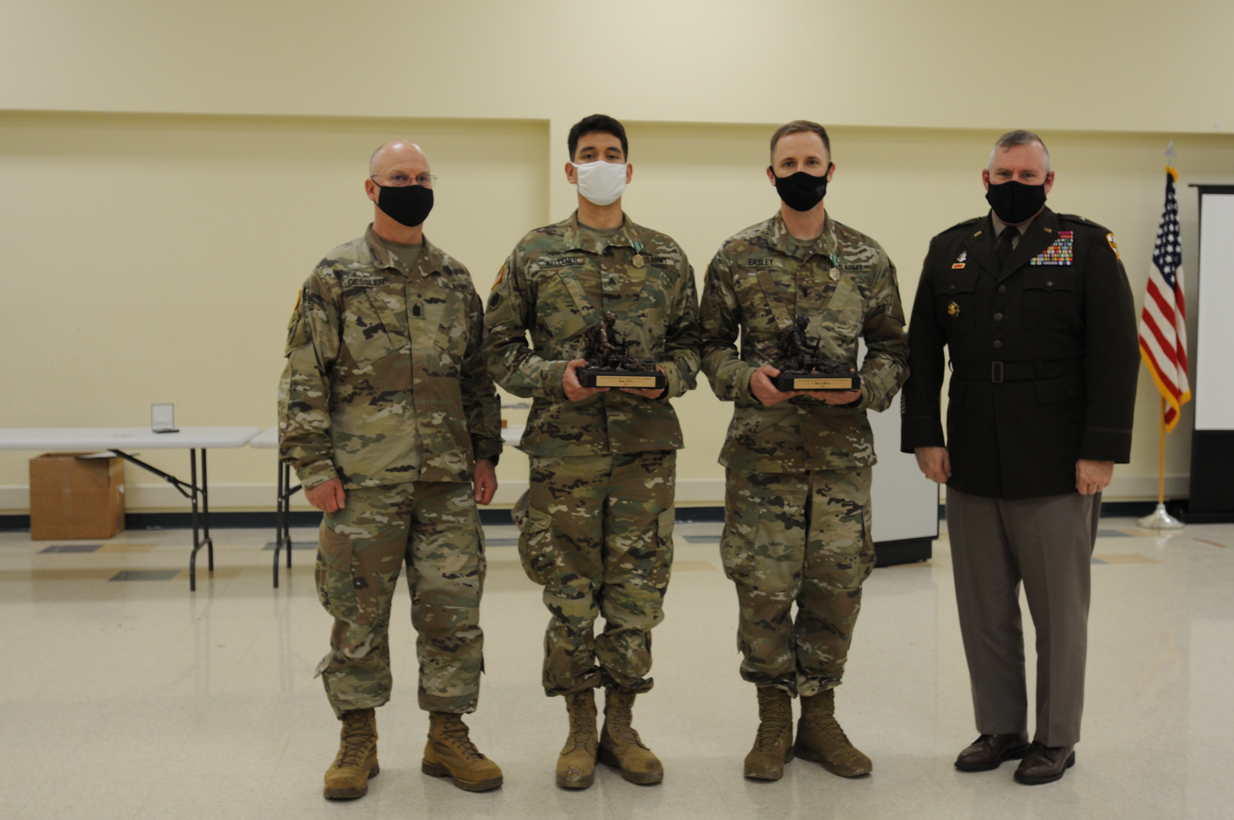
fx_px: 1335
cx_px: 617
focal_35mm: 39
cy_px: 410
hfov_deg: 49.6
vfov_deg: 34.1
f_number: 3.5
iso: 400
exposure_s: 1/50
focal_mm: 26
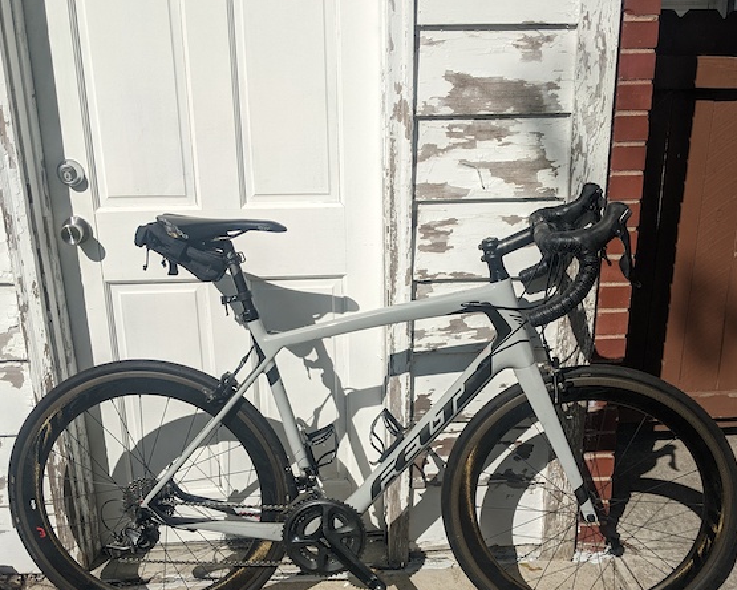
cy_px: 371
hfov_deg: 47.9
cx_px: 398
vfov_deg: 38.9
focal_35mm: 38
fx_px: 829
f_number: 1.73
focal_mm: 4.38
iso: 100
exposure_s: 1/11765
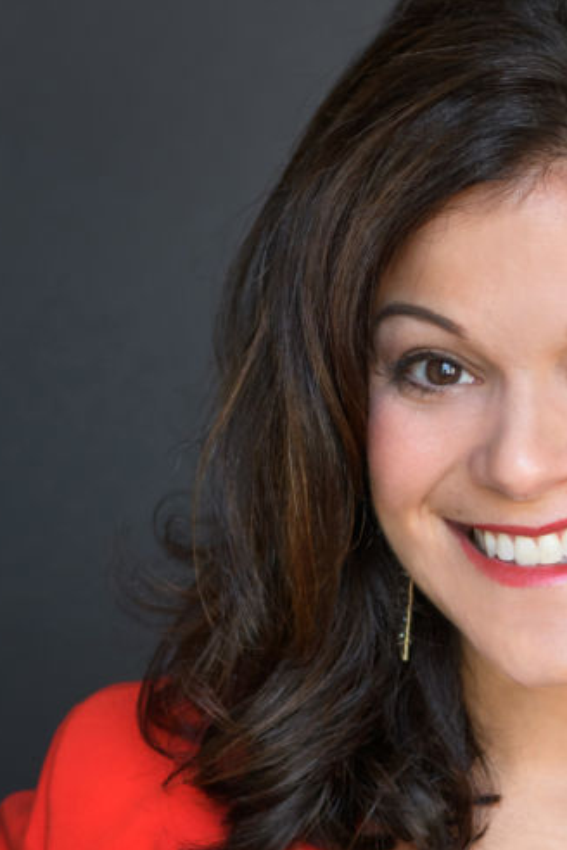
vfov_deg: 11.1
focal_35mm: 183
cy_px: 895
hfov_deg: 7.5
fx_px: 4323
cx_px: 624
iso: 500
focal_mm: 50
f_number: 3.2
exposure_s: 1/200
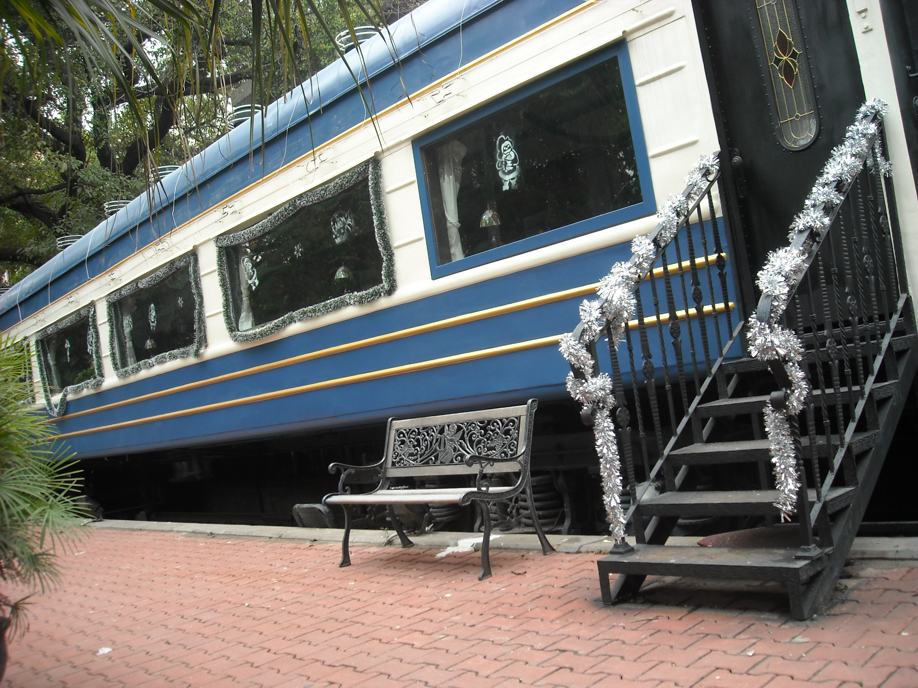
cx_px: 459
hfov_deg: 52.6
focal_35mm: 35
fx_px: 928
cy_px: 344
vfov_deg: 40.7
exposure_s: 1/60
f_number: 2.8
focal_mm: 5.7
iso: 91
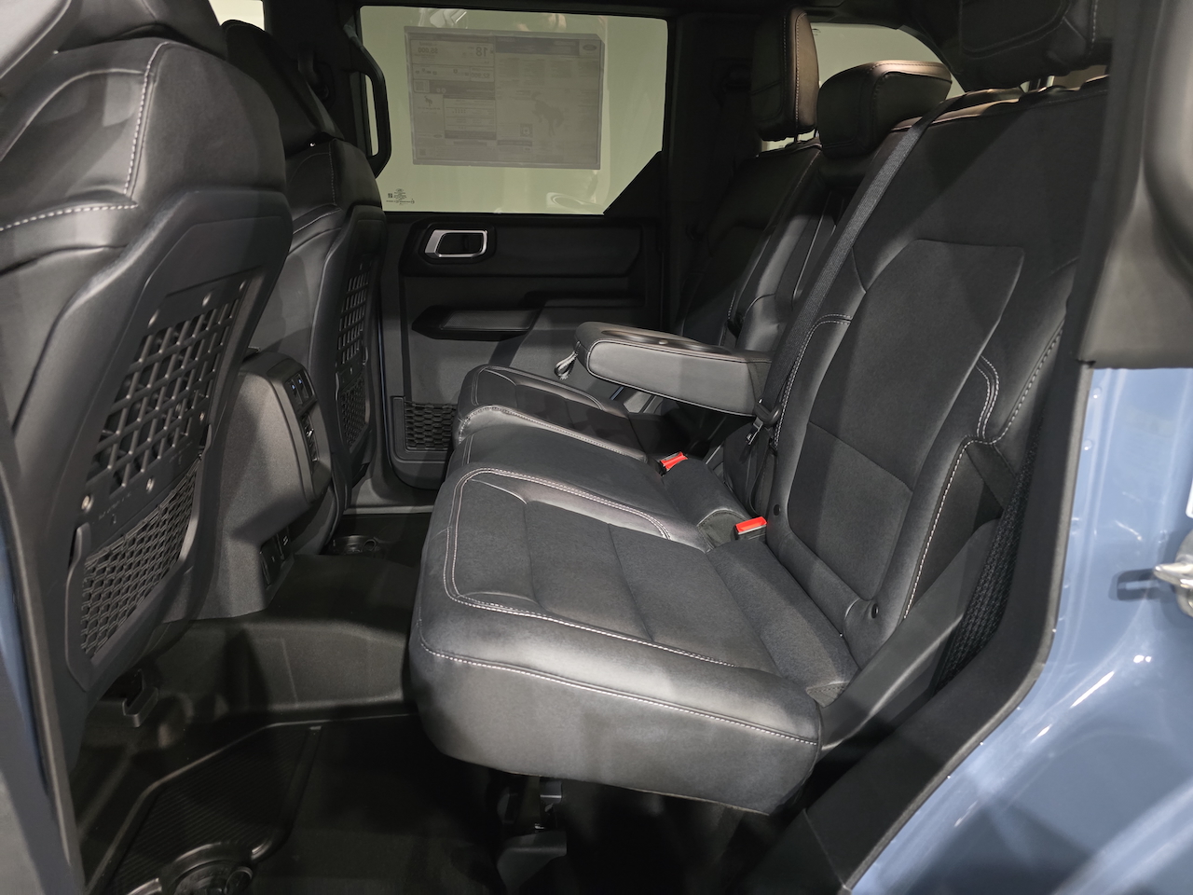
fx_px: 793
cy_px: 448
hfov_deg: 73.9
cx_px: 596
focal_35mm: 23
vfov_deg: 58.9
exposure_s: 1/60
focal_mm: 6.3
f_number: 1.7
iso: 1250
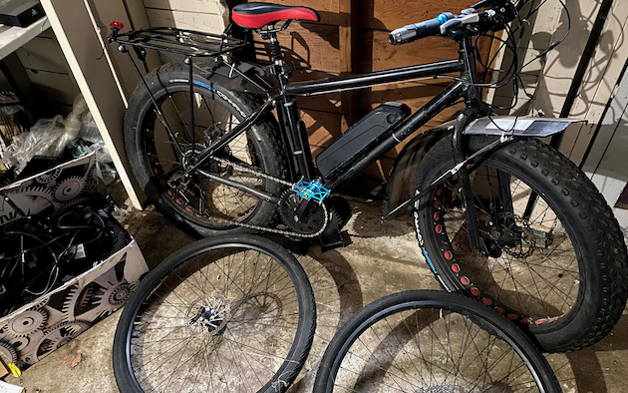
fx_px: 479
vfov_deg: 44.5
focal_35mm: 28
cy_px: 212
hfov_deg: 66.5
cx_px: 314
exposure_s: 1/8
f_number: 1.8
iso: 500
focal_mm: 4.25
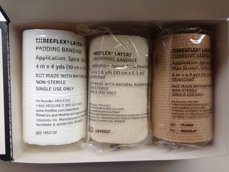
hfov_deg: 55.4
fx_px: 218
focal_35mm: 33
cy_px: 86
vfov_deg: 42.9
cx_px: 114
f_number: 2.4
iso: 50
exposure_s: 1/30
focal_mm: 4.12
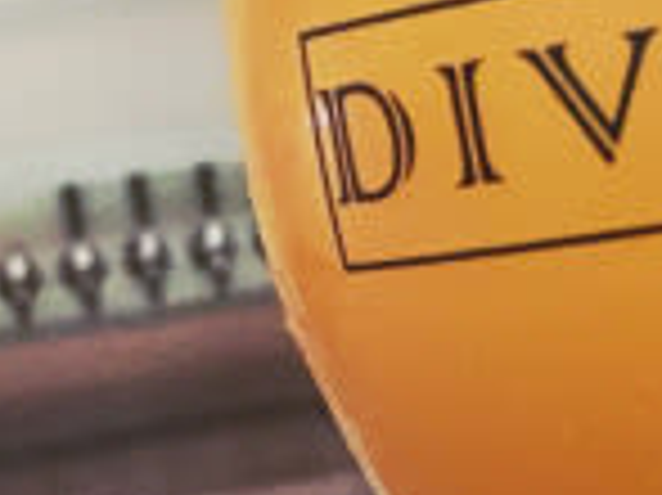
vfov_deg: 11.3
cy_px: 166
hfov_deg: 15.1
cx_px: 259
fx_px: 2503
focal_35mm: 131
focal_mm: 4.2
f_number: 2.2
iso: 200
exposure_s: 1/30
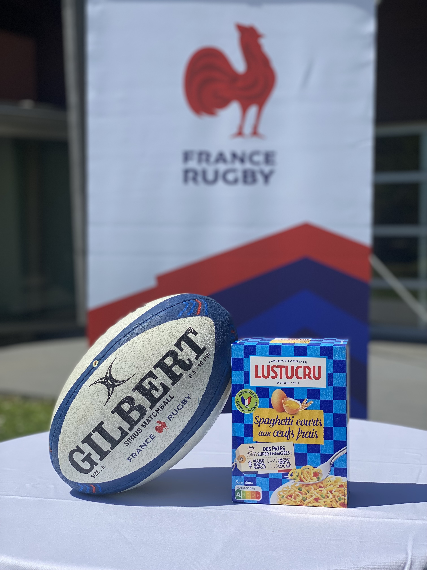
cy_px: 285
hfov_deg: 28.0
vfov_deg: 36.8
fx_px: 855
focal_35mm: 52
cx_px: 214
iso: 20
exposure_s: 1/2660
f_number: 2
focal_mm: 6
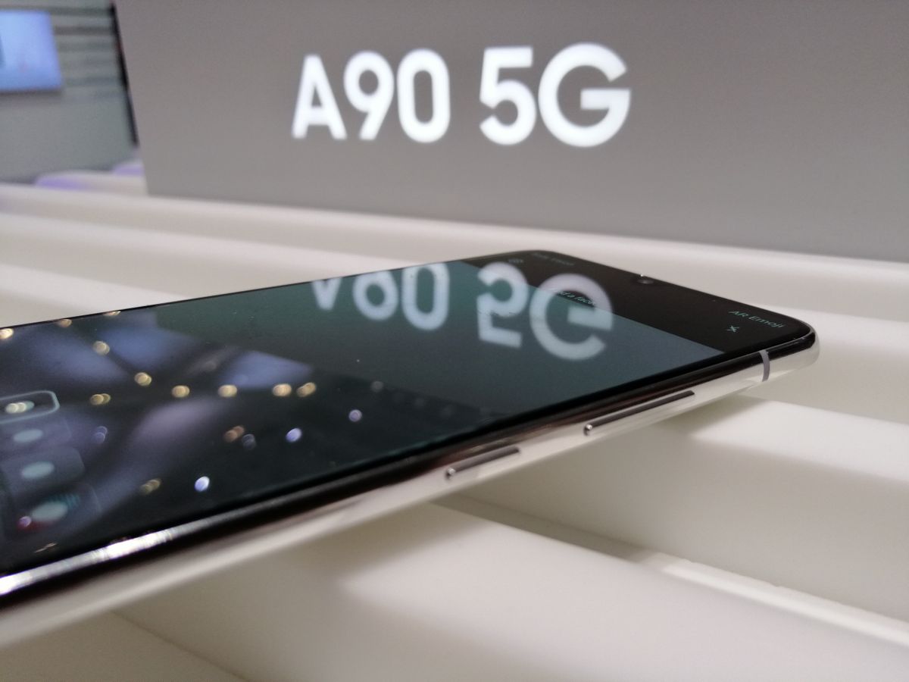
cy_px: 341
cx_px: 454
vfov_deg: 51.4
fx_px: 709
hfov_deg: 65.3
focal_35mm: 27
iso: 80
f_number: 1.8
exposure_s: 1/100
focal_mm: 3.95
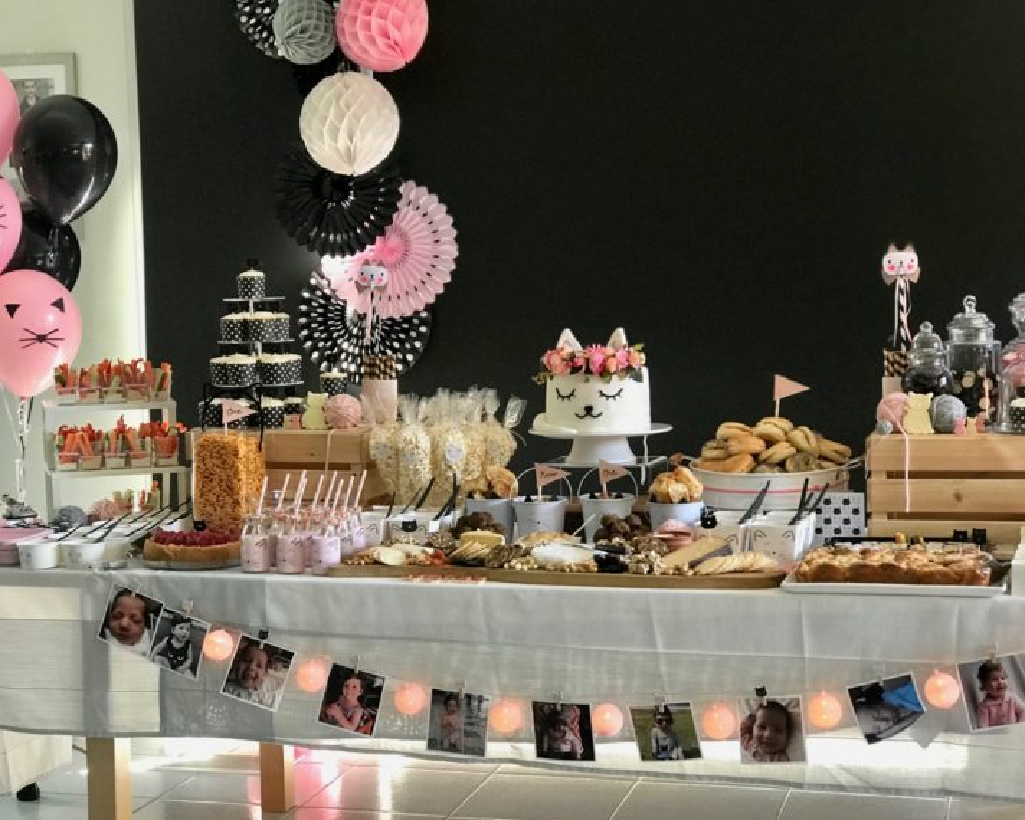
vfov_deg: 25.4
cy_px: 413
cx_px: 528
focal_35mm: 60
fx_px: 1821
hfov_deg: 31.4
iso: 200
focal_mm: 6.6
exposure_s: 1/50
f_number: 2.8
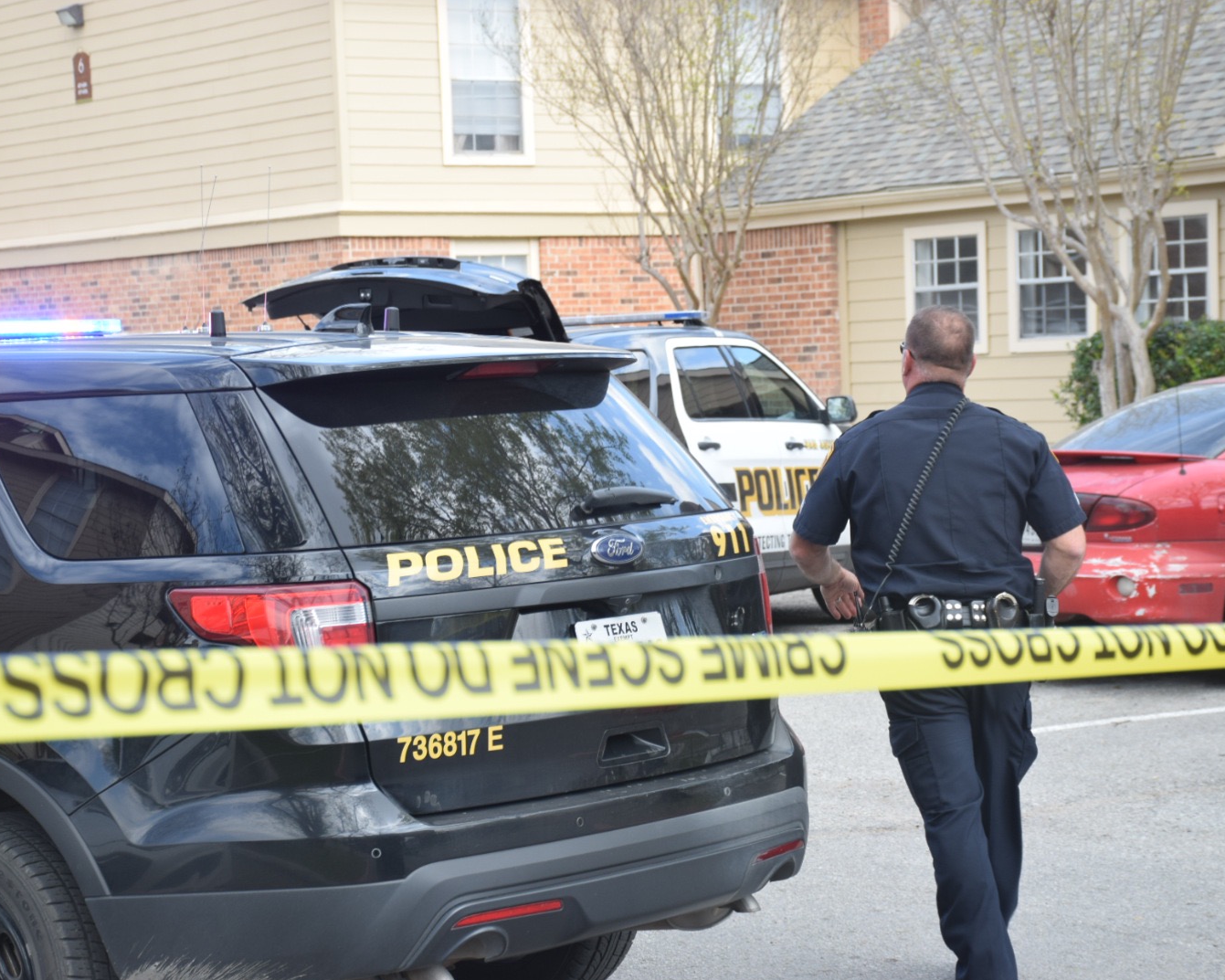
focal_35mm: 102
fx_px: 3698
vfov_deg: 15.1
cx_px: 598
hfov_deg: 18.8
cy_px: 492
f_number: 8
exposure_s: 1/250
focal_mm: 60
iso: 320
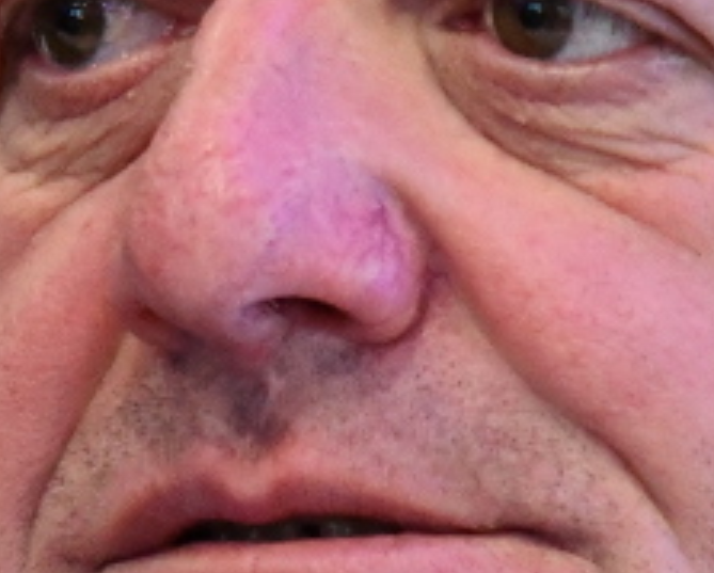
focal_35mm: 1226
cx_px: 483
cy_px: 291
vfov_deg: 1.3
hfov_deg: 1.6
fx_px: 25941
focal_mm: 180
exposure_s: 1/200
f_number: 4
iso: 6400
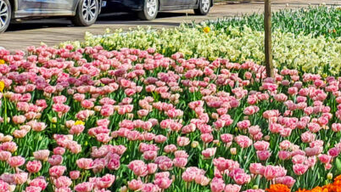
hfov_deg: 17.3
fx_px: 940
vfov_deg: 11.2
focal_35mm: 104
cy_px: -83
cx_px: 590
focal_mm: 4.6
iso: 32
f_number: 2
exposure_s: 1/1515
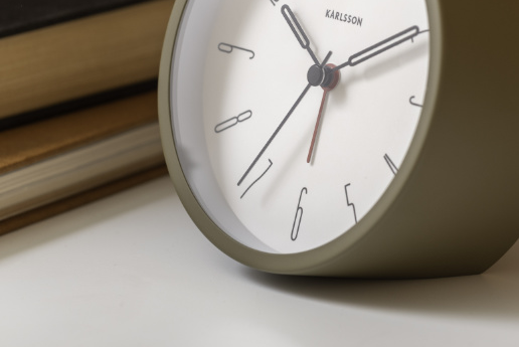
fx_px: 3636
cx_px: 334
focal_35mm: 252
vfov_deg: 5.5
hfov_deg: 8.2
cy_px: 105
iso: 100
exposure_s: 1/160
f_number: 6.3
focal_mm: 130
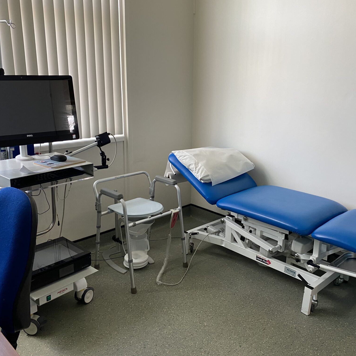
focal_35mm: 31
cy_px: 176
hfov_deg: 52.5
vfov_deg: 52.5
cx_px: 193
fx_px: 361
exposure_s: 1/86
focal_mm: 4.25
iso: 125
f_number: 1.8
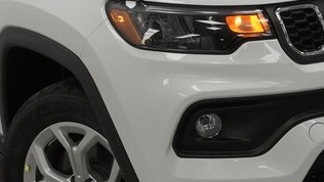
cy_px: 6
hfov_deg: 10.8
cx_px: 190
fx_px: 1708
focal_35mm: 199
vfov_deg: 6.1
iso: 1600
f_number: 8
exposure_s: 1/200
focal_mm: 39
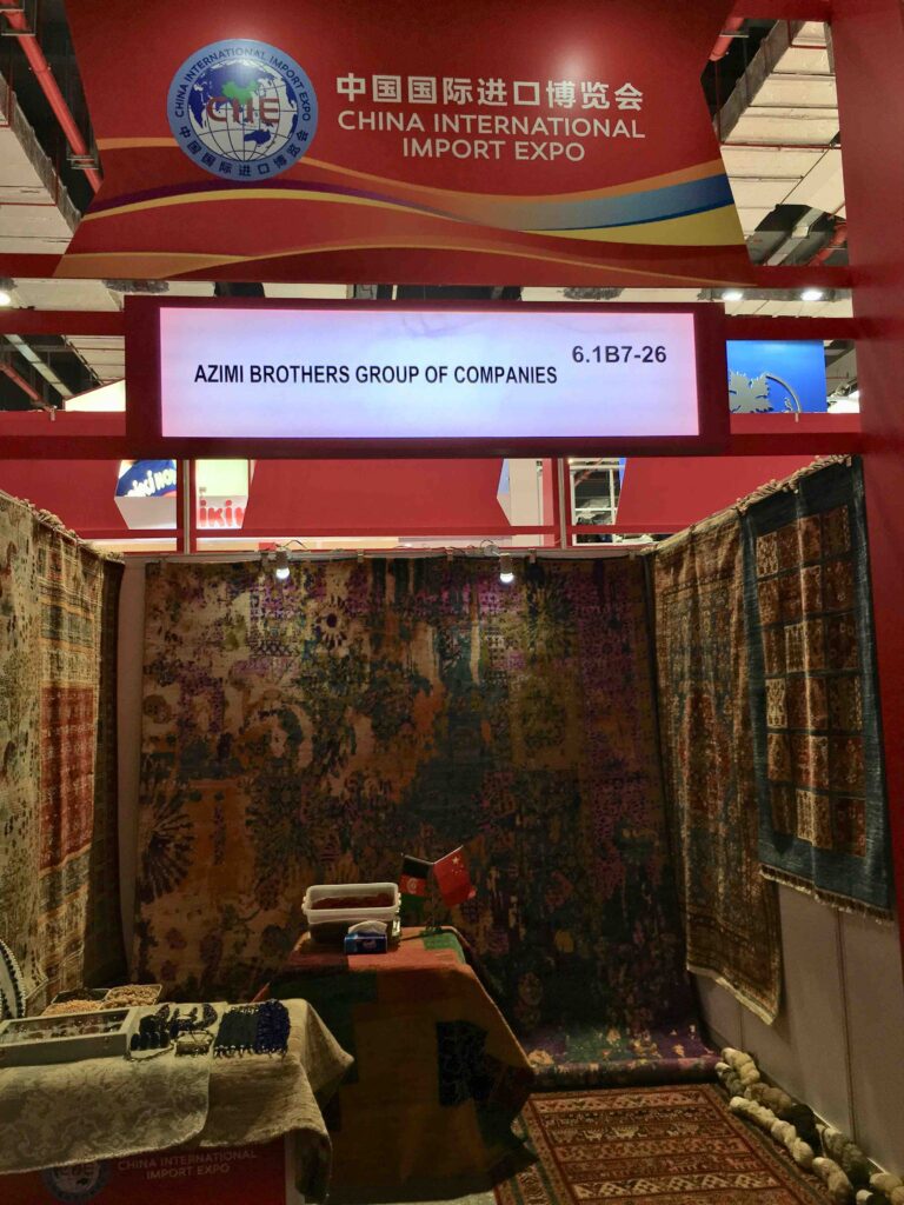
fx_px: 1010
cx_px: 452
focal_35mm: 29
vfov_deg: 61.7
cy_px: 602
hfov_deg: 48.2
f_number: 2.2
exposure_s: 1/50
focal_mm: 4.15
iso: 25
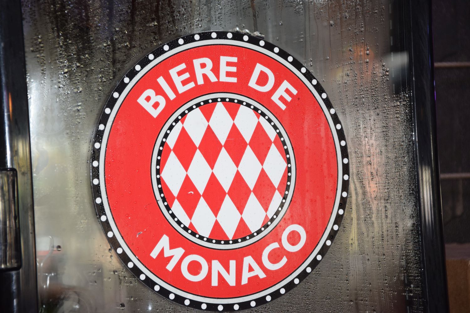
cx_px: 235
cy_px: 156
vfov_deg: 10.8
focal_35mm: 128
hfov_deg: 16.1
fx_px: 1664
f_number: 5.6
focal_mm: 85
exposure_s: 1/60
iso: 1000
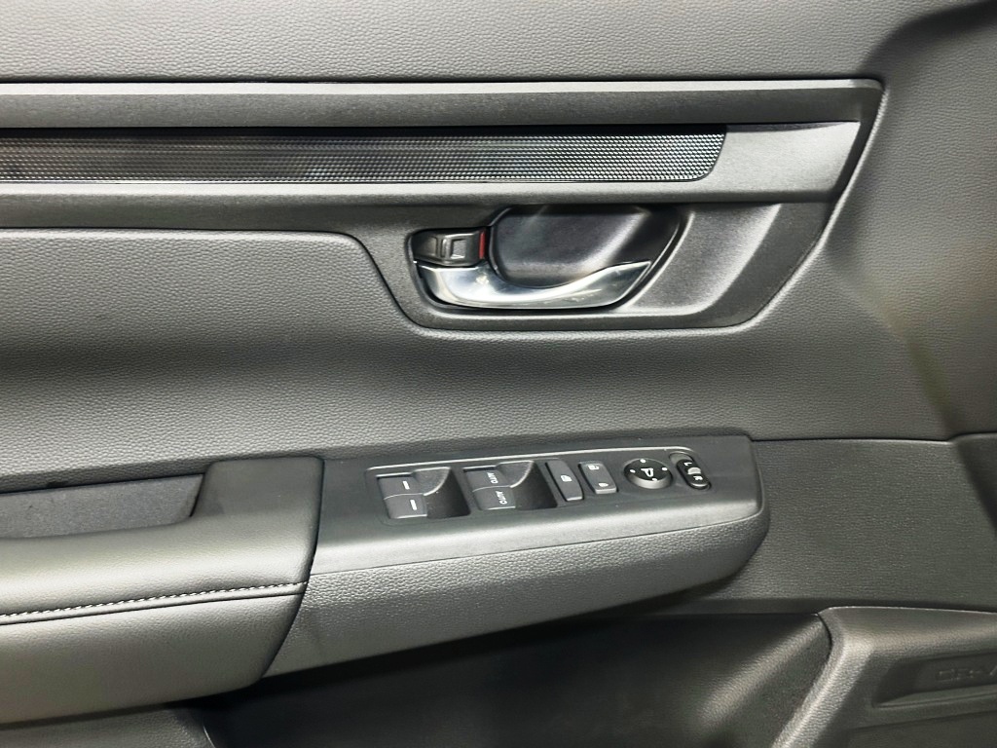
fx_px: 1382
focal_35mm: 48
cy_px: 374
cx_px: 498
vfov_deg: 30.3
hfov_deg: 39.7
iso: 640
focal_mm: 6.86
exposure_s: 1/30
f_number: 1.78
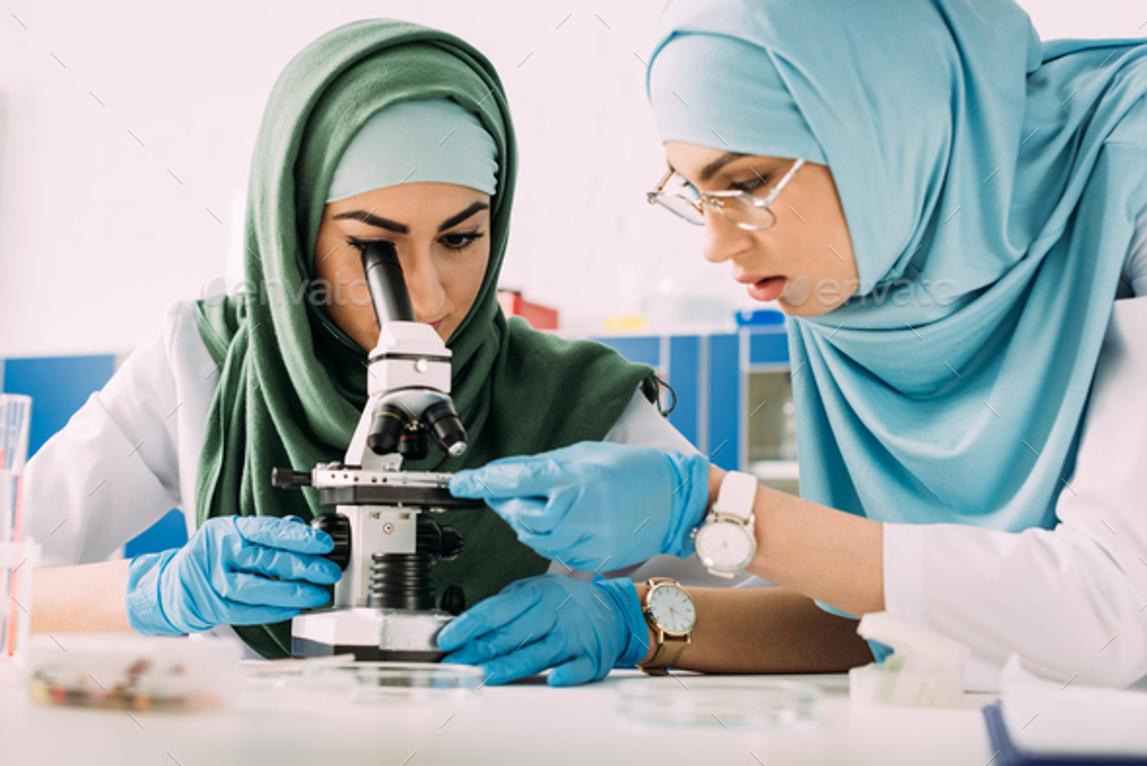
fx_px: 1594
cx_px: 574
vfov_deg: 27.0
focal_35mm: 50
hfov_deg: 39.6
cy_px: 383
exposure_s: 1/200
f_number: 4
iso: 160
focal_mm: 50
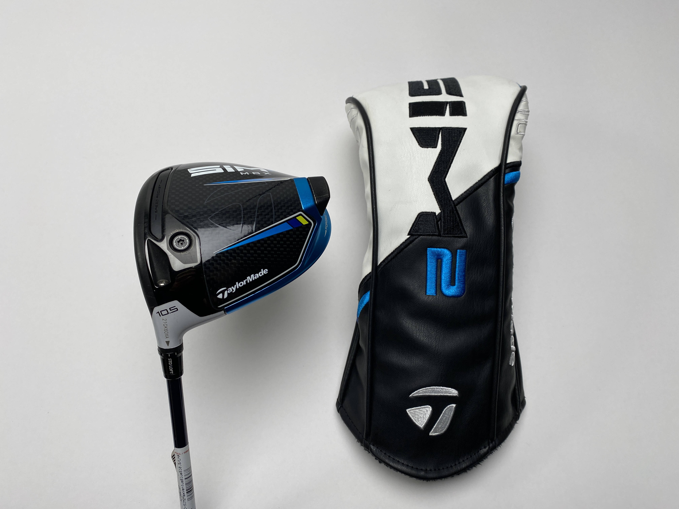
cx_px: 340
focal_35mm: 26
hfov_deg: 67.3
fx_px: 510
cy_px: 254
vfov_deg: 53.1
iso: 32
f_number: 1.8
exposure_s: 1/248
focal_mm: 4.25
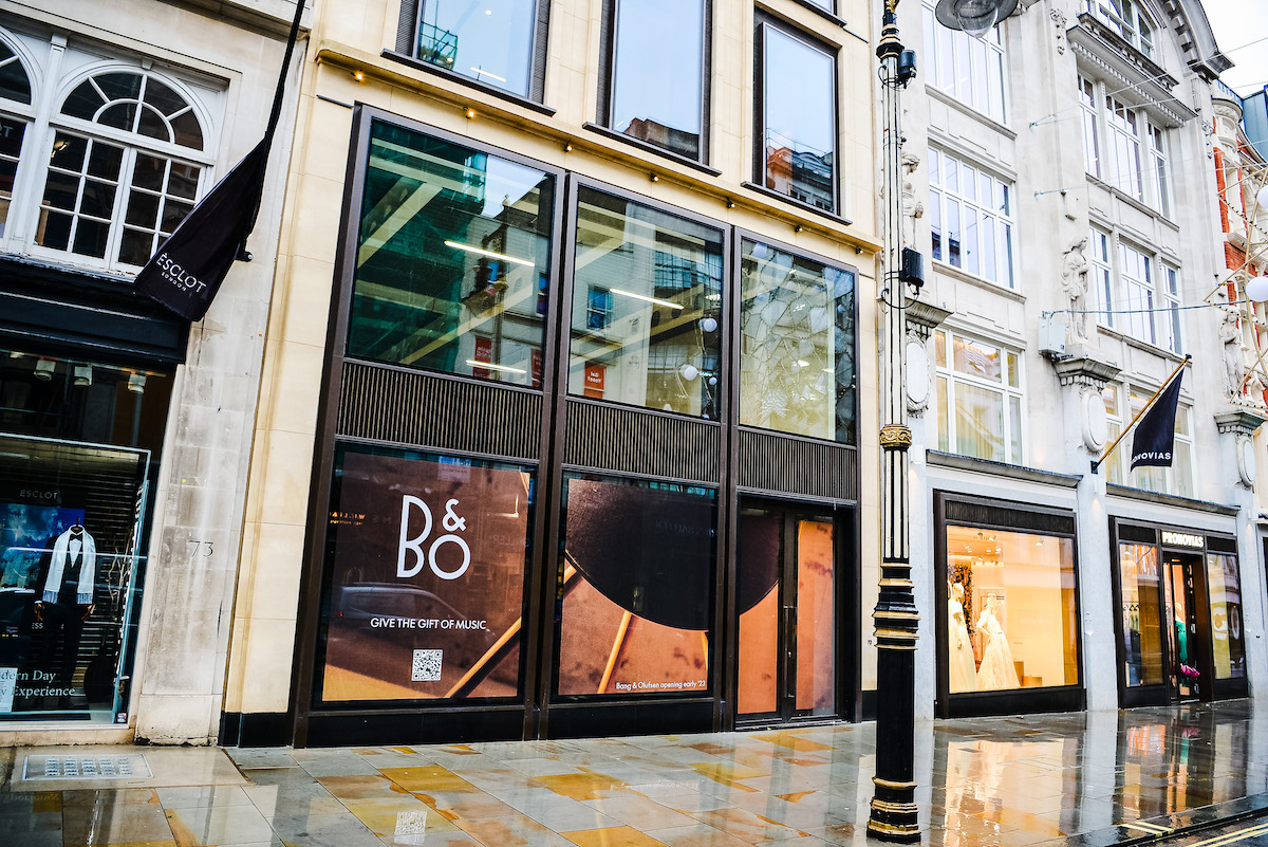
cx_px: 634
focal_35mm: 24
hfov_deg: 73.7
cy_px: 424
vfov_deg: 53.2
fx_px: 846
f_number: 2.8
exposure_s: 1/250
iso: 450
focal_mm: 24
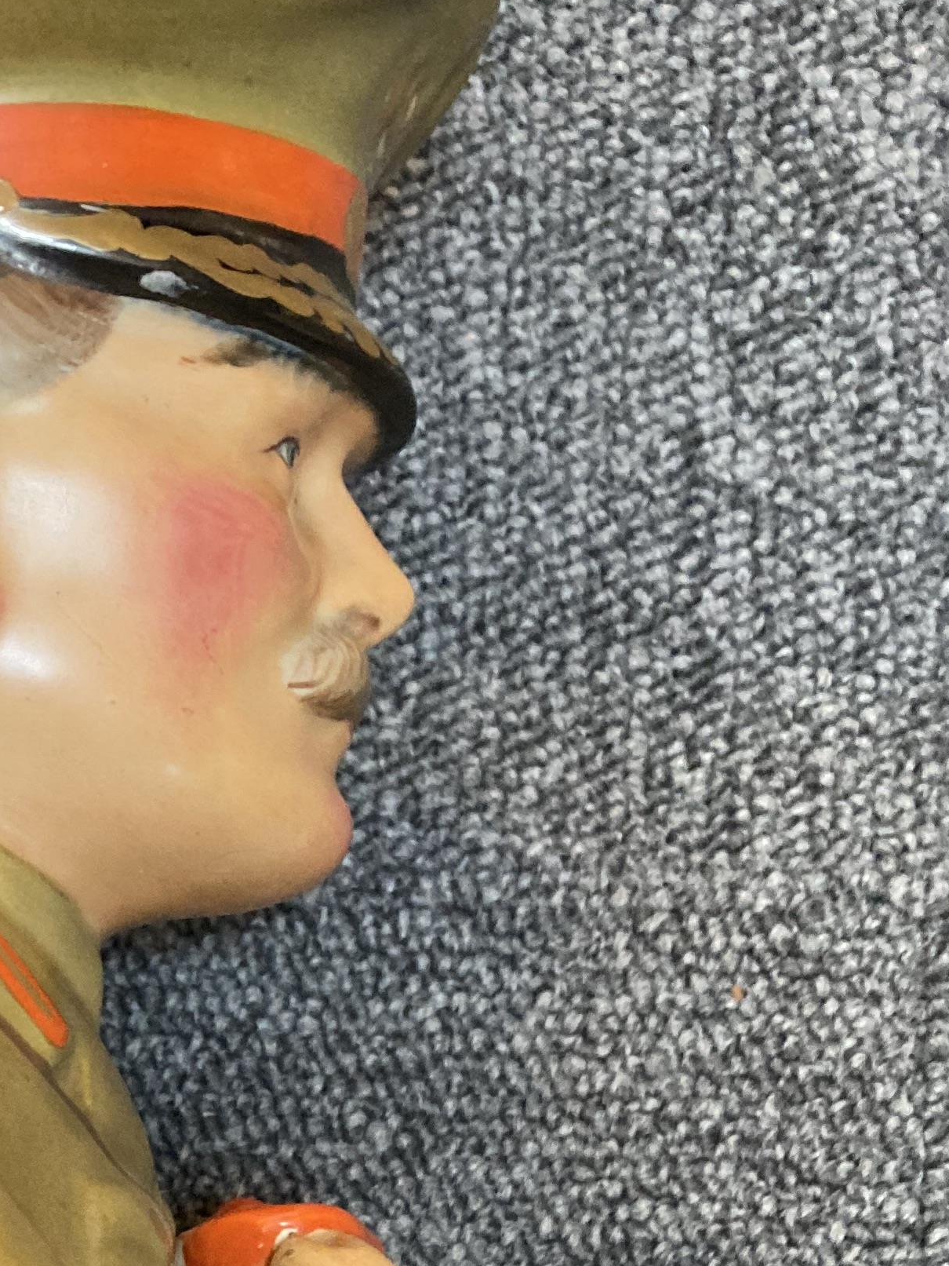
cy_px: 1298
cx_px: -45
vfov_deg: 26.2
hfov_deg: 20.2
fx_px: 2558
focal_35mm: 70
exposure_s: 1/25
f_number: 1.8
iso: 320
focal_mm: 3.99
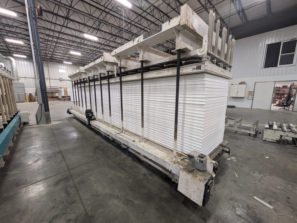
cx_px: 148
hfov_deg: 102.0
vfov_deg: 85.7
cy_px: 112
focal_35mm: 14
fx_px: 120
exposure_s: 1/40
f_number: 2.2
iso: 124
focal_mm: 1.83
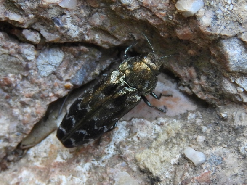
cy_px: 92
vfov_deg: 24.4
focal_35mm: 60
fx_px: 428
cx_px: 124
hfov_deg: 32.2
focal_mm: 10.7
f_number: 4.2
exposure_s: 1/30
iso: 220
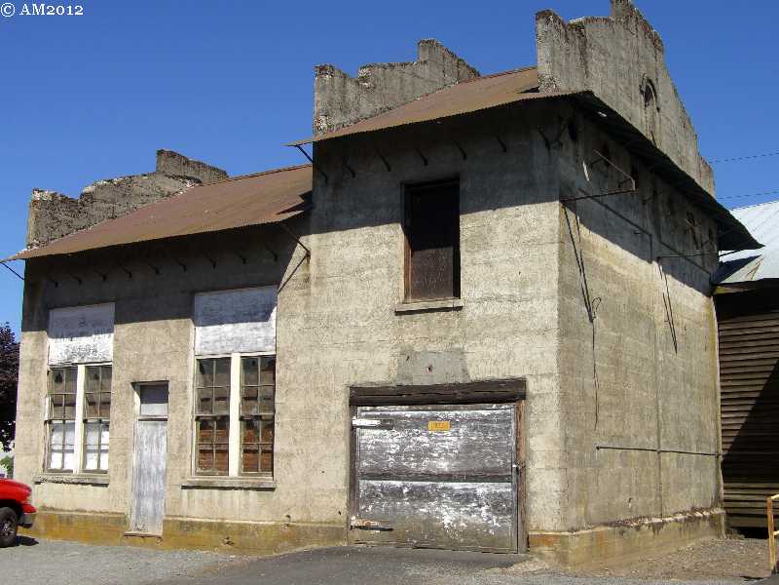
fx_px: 1035
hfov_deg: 41.2
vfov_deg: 31.5
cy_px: 292
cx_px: 390
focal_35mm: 46
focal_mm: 9.6
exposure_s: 1/250
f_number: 6.2
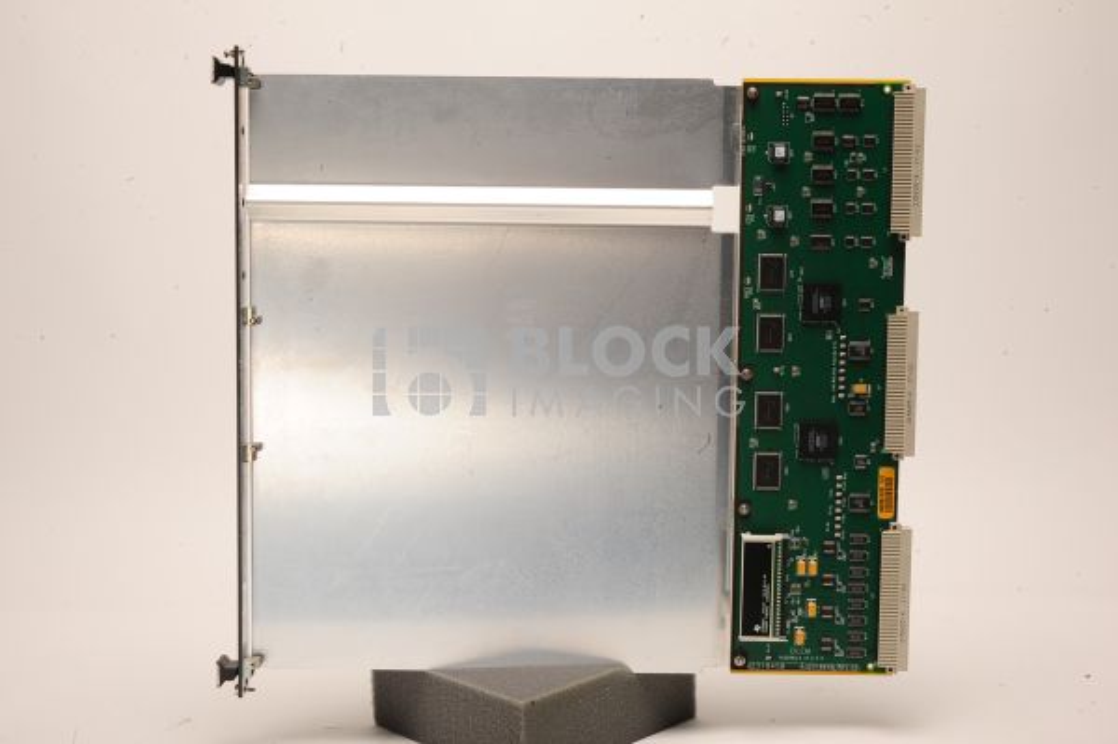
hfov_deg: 39.6
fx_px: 1551
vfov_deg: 26.9
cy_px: 372
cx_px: 559
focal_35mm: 50
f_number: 20
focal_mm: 50
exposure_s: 1/160
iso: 320
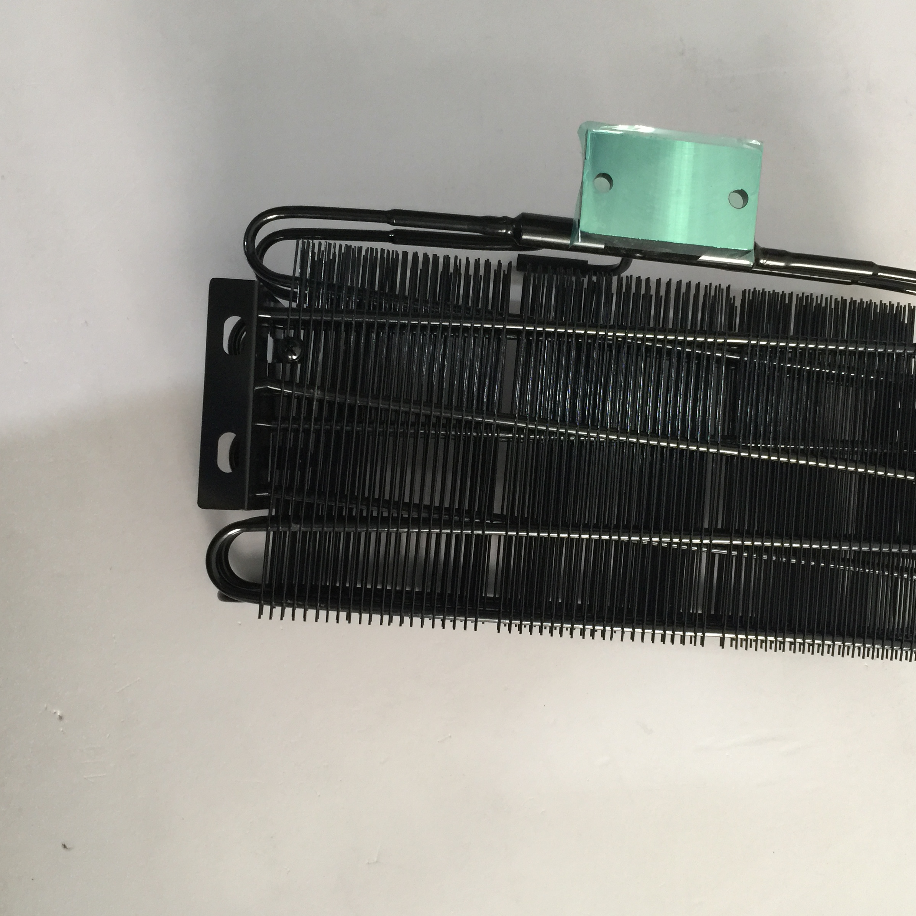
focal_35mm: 35
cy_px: 464
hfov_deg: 47.0
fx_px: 1048
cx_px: 533
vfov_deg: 47.2
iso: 80
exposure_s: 1/17
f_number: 2.2
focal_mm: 4.15
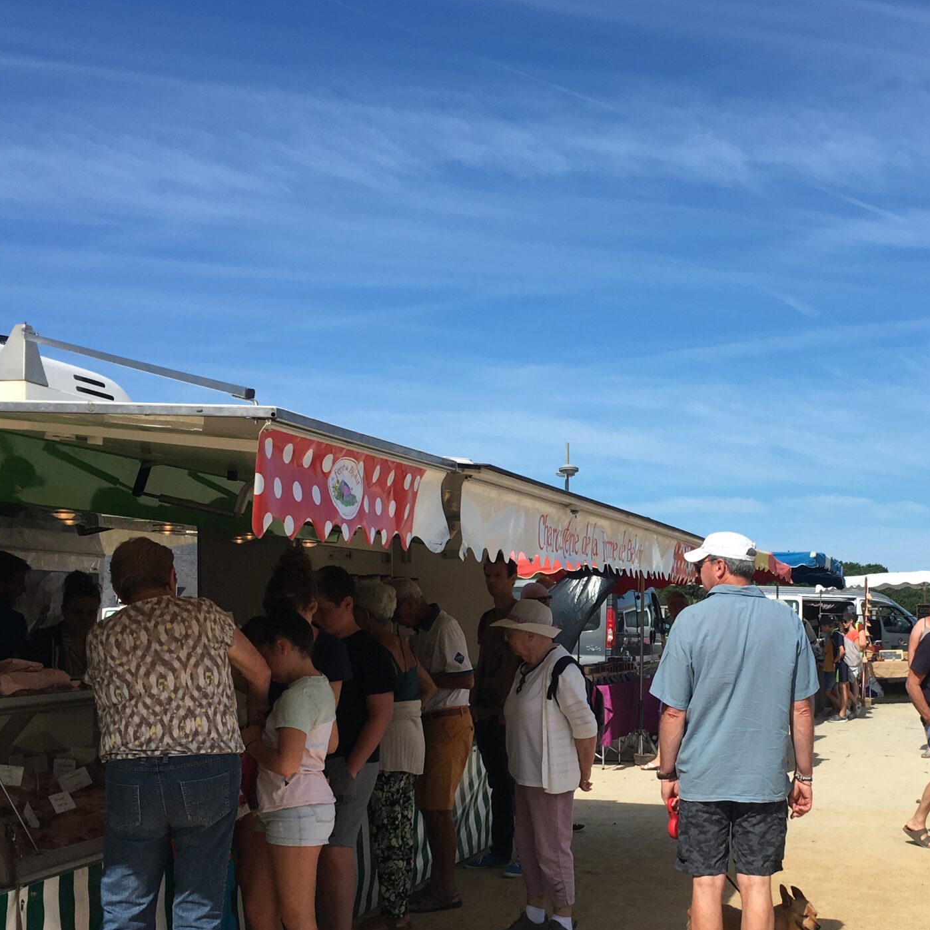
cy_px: 614
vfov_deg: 35.7
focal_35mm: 47
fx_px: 1429
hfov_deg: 35.4
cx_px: 676
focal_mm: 4.15
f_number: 2.2
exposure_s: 1/2079
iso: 25
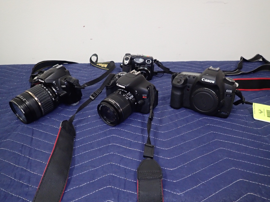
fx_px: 195
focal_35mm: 25
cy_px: 101
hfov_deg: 69.4
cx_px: 135
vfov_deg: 54.9
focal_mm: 4.5
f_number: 2
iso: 400
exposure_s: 1/30
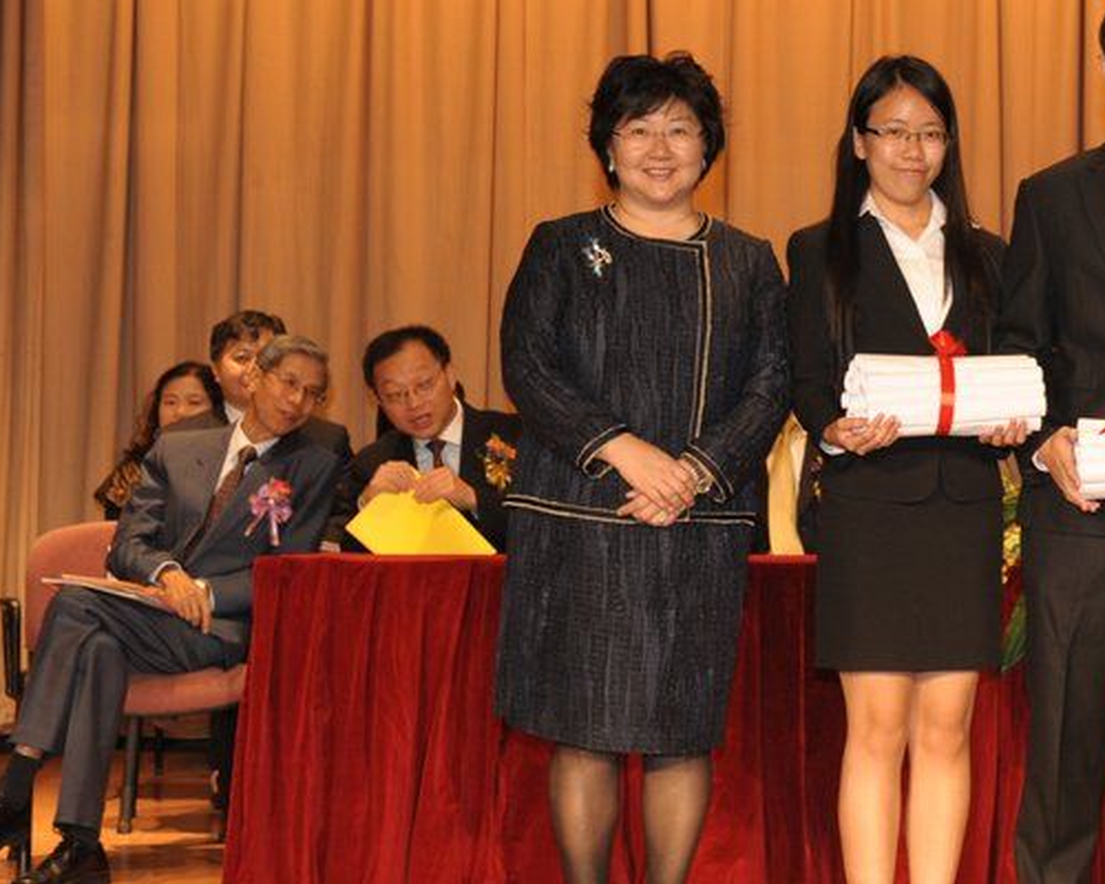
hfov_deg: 17.3
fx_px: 3532
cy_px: 245
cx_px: 1176
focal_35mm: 108
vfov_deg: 14.2
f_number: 5.6
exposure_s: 1/60
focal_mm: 48
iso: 1000
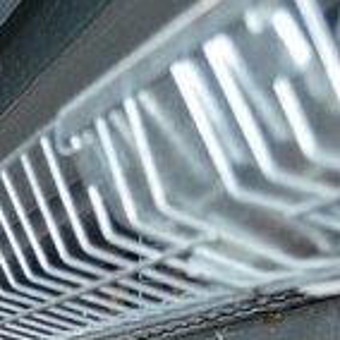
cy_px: 563
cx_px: -135
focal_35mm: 124
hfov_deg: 13.4
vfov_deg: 13.1
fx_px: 1376
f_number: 3.8
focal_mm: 23
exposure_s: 1/60
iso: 450
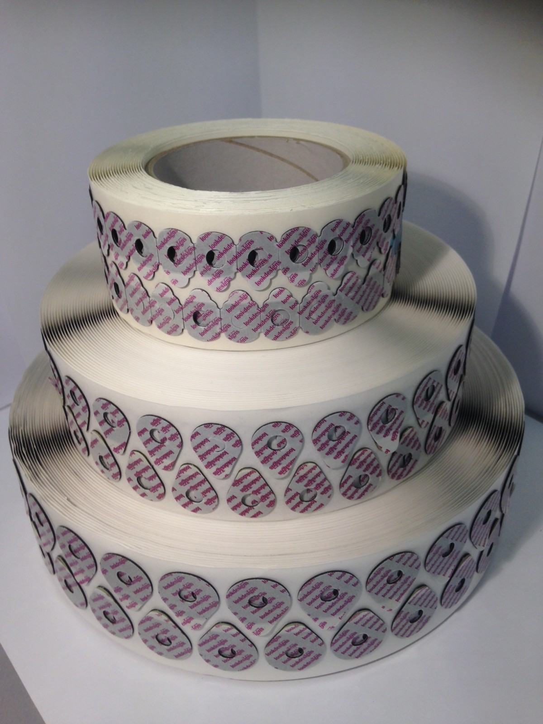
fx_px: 690
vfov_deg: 55.4
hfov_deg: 42.9
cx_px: 272
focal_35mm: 33
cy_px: 362
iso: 50
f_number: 2.4
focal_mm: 4.12
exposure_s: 1/60
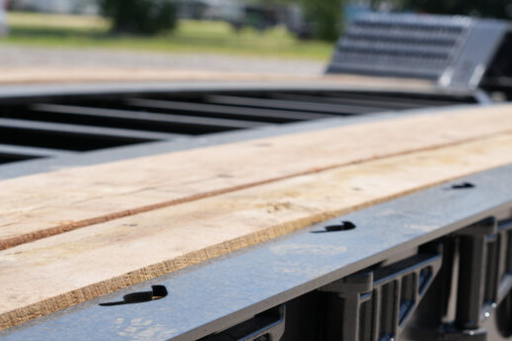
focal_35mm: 125
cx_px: 309
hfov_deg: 16.4
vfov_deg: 11.0
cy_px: 209
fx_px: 1778
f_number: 5.6
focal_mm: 84
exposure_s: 1/320
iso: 100
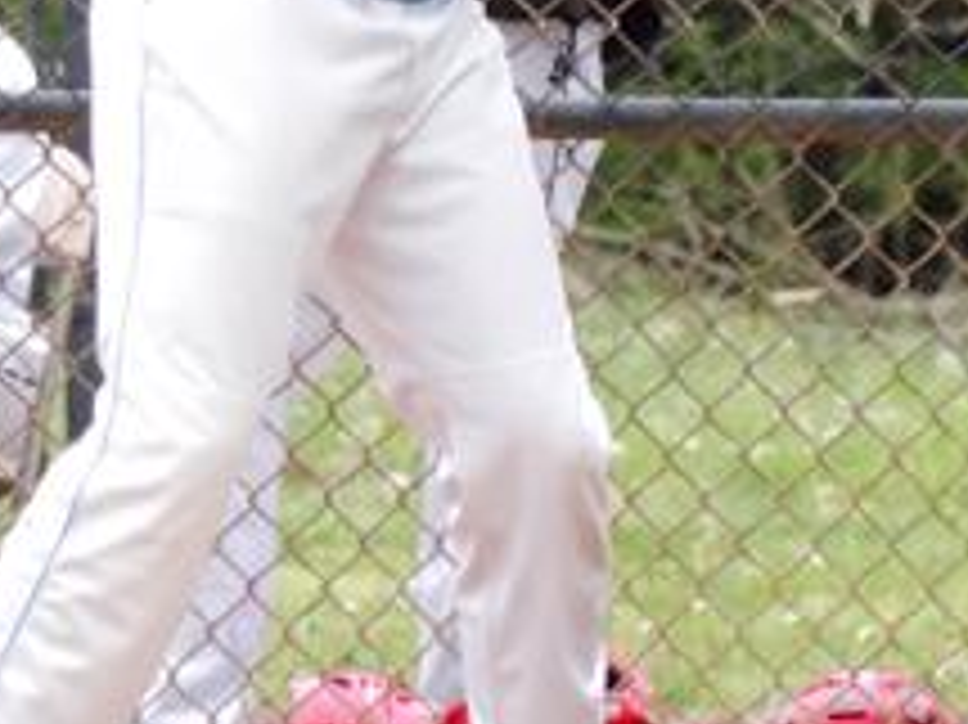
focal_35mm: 1678
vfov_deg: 0.9
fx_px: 46897
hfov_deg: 1.2
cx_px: 918
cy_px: -171
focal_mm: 107
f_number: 4.9
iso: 1600
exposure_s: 1/640
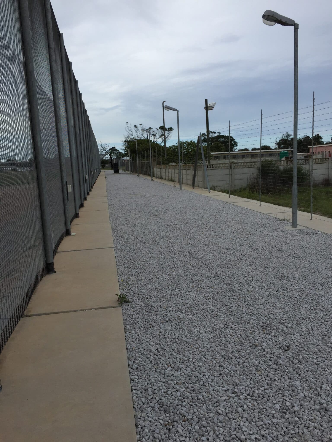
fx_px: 371
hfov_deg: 48.2
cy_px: 221
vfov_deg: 61.7
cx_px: 166
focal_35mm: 29
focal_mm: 4.15
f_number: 2.2
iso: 32
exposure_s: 1/1799
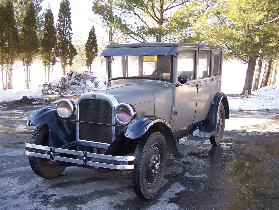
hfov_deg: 46.8
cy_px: 105
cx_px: 140
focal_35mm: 40
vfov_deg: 36.0
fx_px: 322
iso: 80
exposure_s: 1/100
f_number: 2.8
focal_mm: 6.7
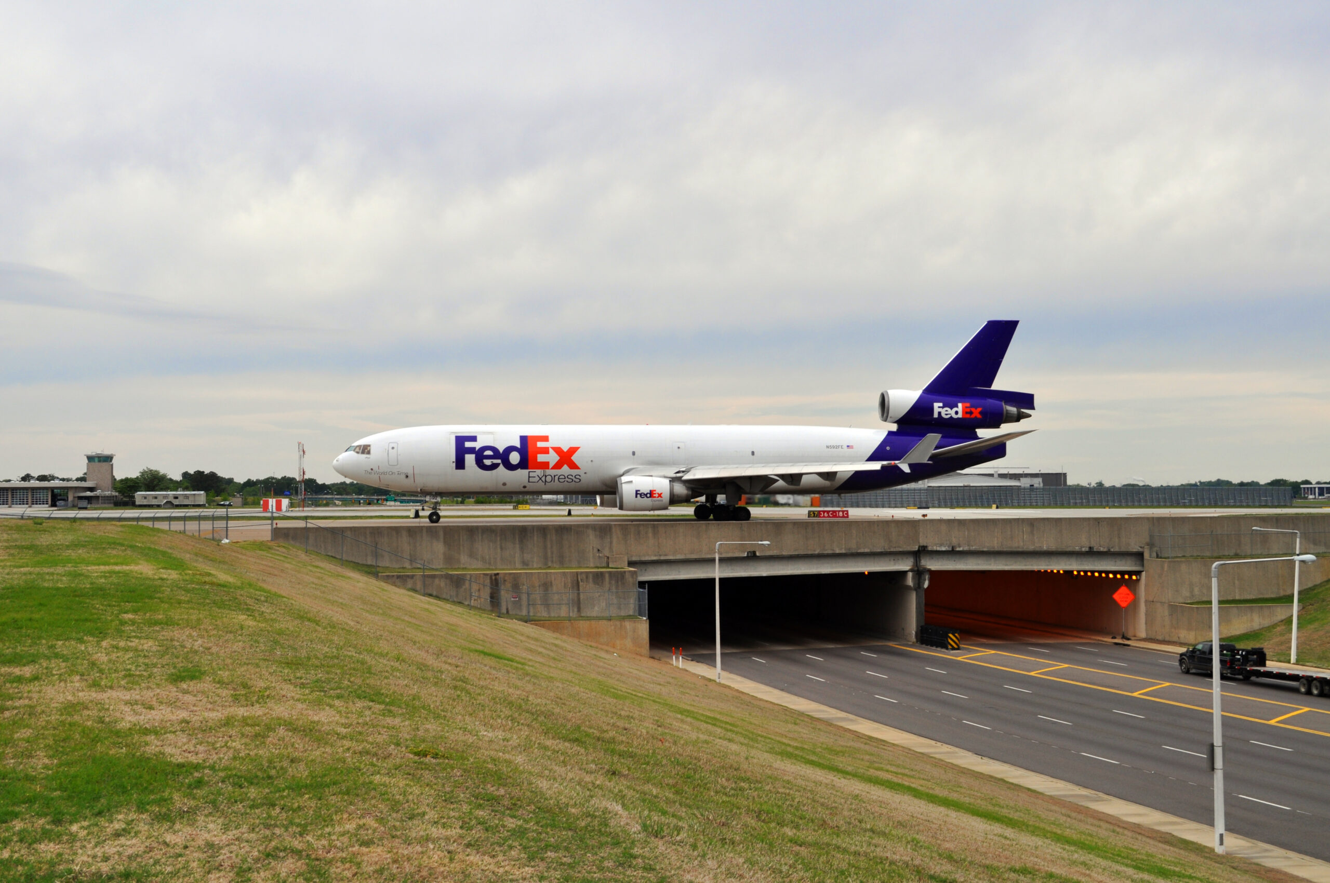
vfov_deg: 28.0
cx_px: 665
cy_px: 442
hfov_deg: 41.2
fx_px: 1771
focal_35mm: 48
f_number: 9
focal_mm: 32
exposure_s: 1/320
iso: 200
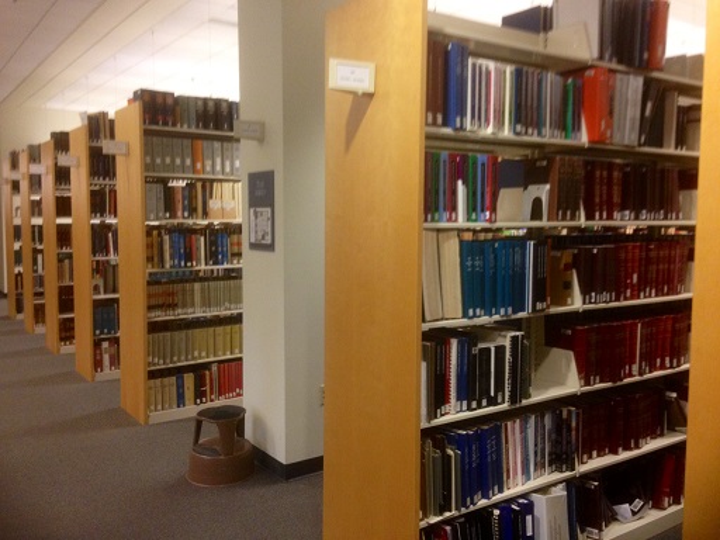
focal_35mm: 33
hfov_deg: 55.4
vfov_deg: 42.9
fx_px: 686
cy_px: 270
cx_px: 360
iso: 160
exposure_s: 1/20
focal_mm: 4.12
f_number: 2.4
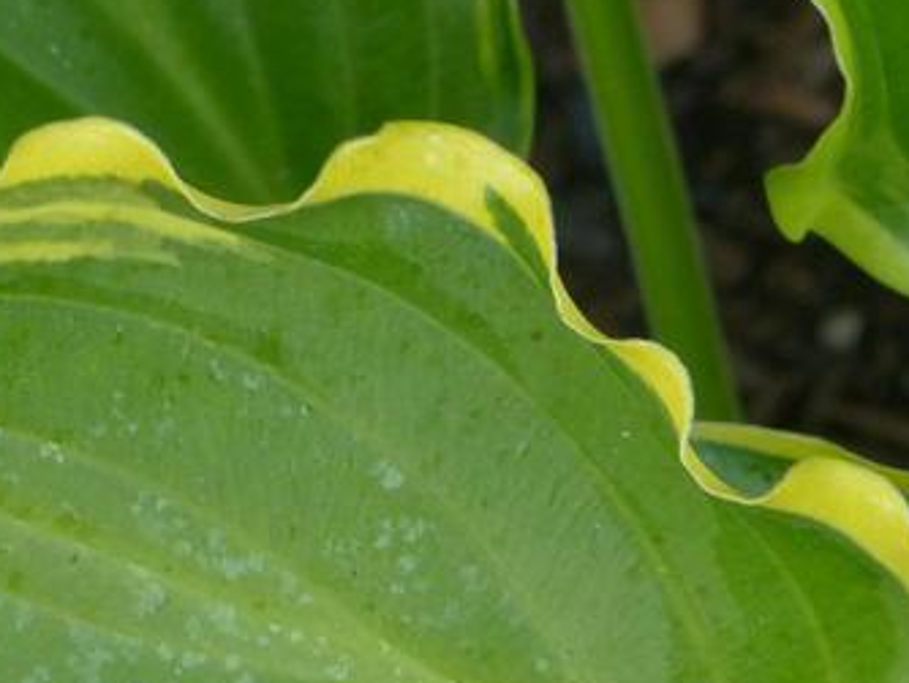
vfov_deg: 3.5
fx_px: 11168
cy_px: 612
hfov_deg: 4.7
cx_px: 367
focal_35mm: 425
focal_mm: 25.6
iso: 200
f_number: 4.5
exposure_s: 1/400
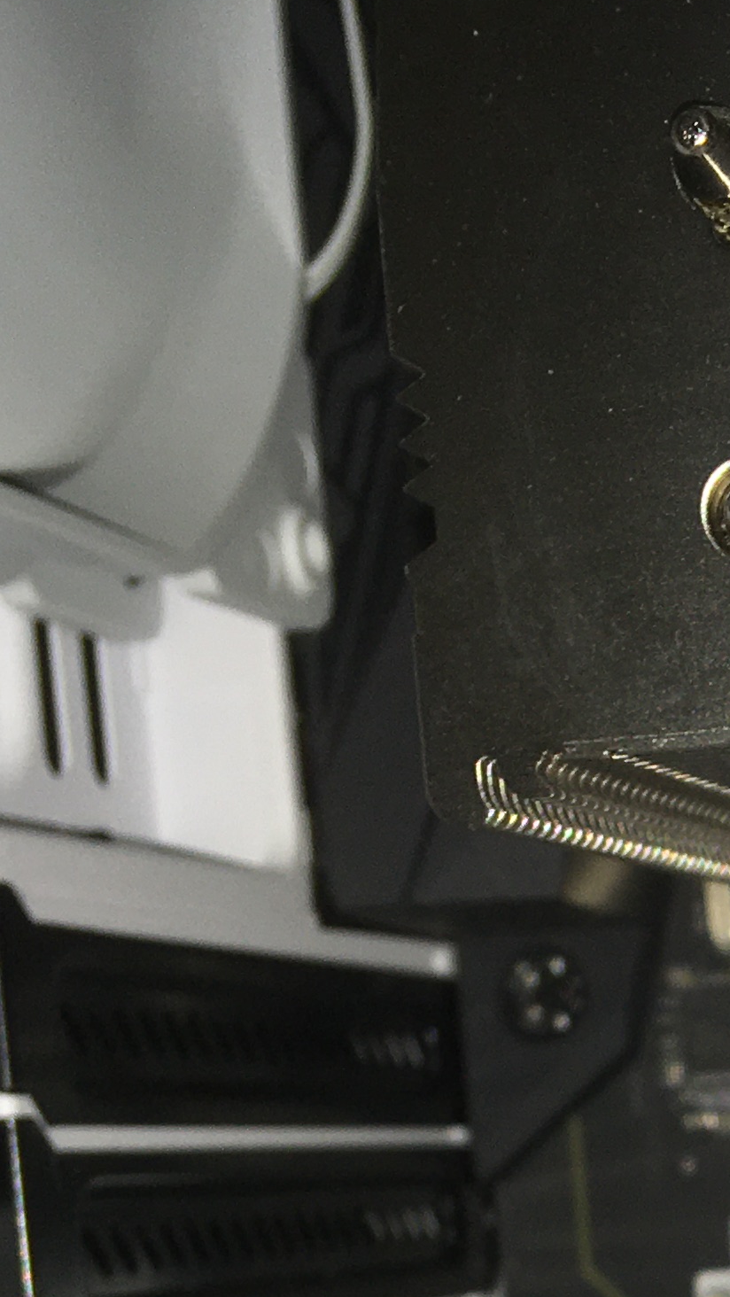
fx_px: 2992
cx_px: 1077
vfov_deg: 23.3
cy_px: 1326
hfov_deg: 13.2
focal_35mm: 87
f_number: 2.2
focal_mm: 4.15
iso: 25
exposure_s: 1/85
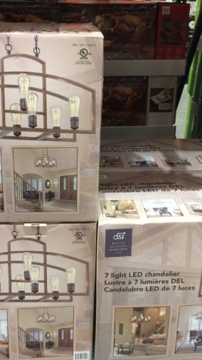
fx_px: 458
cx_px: 93
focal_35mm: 48
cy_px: 177
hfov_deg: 24.9
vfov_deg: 42.9
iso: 200
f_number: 2.2
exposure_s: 1/30
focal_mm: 4.15
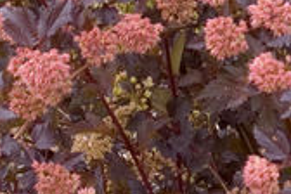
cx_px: 464
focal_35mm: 268
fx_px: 2166
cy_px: 139
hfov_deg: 7.5
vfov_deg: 5.1
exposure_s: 1/160
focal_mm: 50
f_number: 7.1
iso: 400
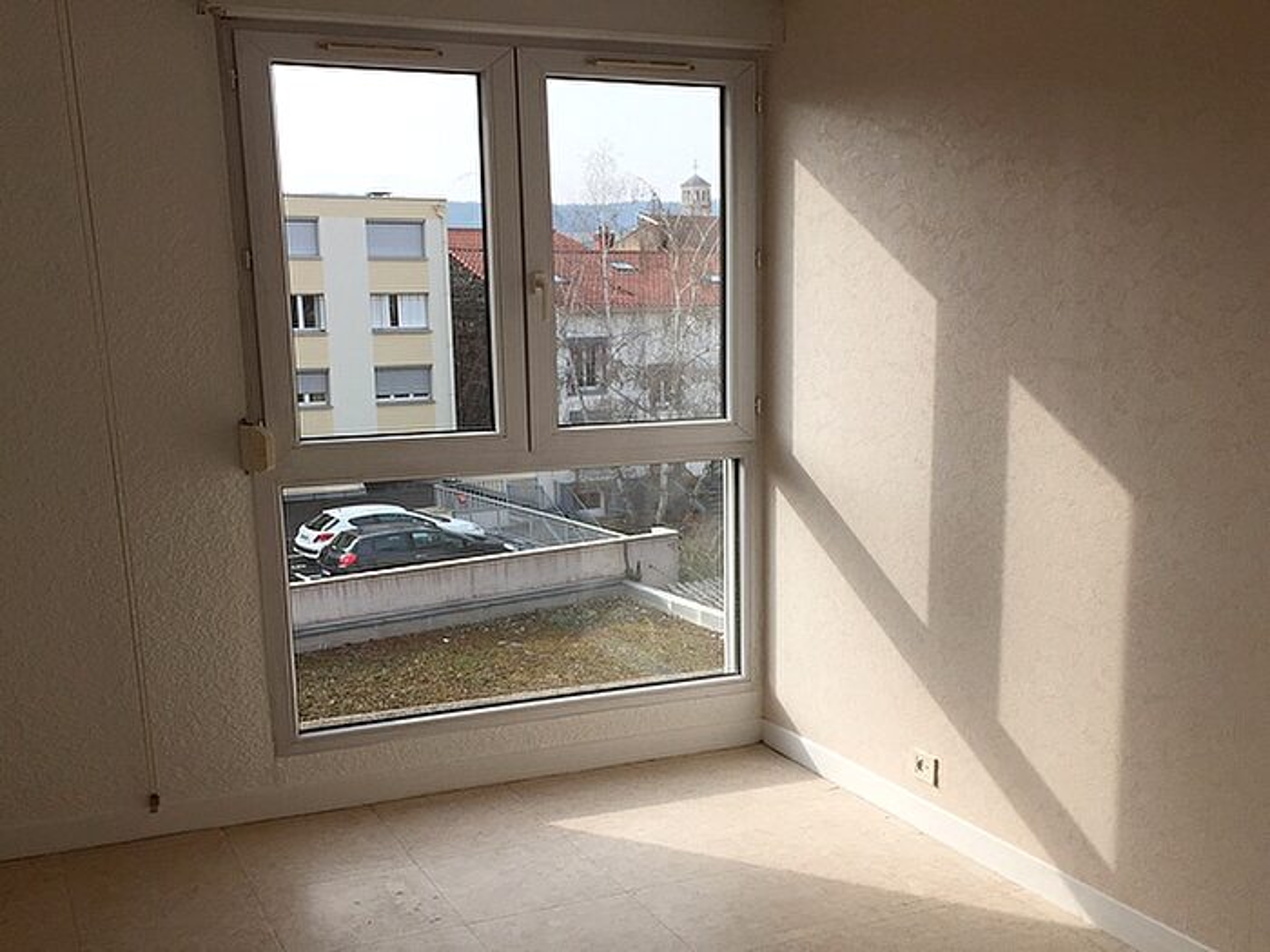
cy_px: 476
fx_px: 1431
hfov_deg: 47.9
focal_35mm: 39
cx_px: 635
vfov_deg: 36.8
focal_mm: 4.15
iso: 32
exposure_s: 1/1099
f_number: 2.2
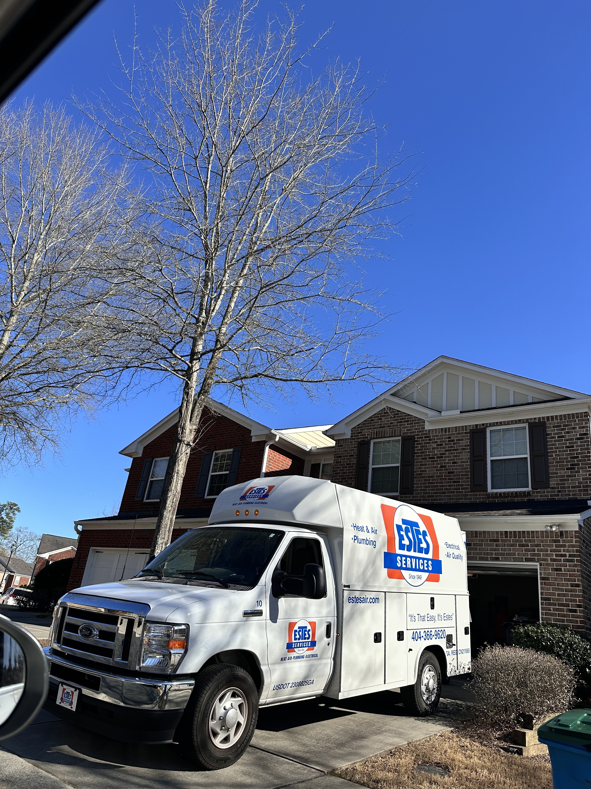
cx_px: 296
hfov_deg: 56.8
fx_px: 546
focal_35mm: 24
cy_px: 394
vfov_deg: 71.6
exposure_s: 1/3717
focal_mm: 6.86
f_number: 1.78
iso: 80
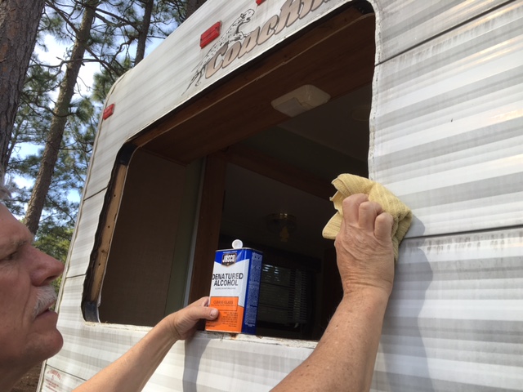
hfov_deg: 61.7
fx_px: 438
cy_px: 196
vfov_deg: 48.2
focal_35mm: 29
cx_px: 262
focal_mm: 4.15
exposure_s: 1/405
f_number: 2.2
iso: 25
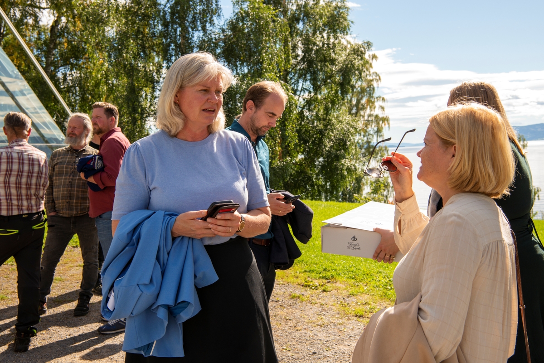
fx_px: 726
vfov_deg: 28.1
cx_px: 272
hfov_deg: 41.1
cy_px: 182
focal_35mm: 48
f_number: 10
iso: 400
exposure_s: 1/400
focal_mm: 48
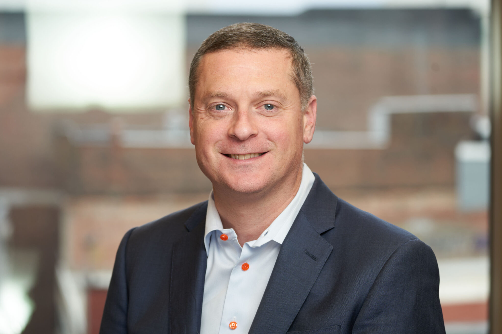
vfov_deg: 10.3
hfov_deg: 15.4
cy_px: 167
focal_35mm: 133
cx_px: 251
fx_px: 1854
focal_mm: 133
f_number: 5
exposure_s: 1/50
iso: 400
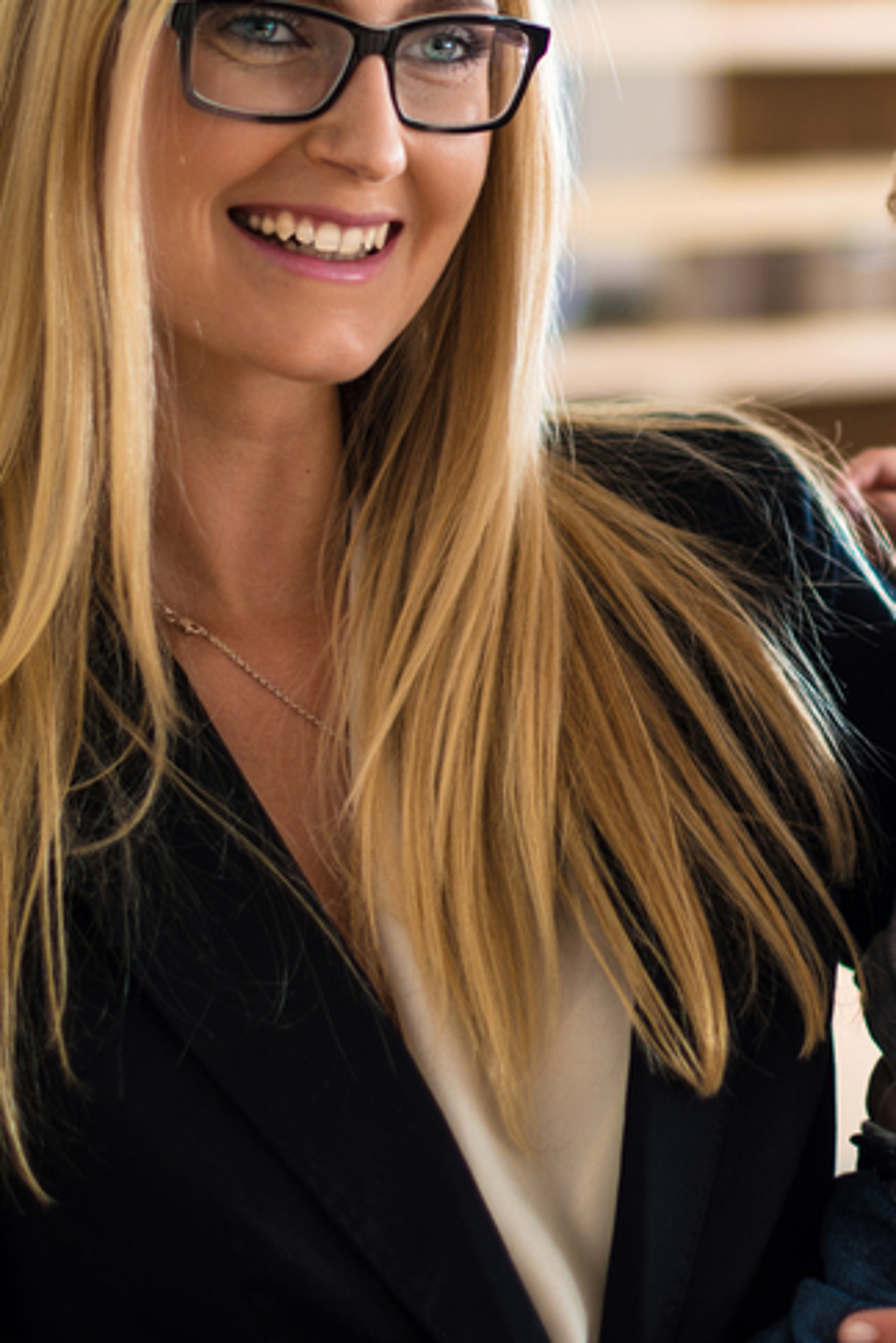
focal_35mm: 129
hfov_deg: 10.6
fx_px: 4816
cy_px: 278
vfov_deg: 15.8
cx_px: 711
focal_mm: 50
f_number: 2
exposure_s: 1/125
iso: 100
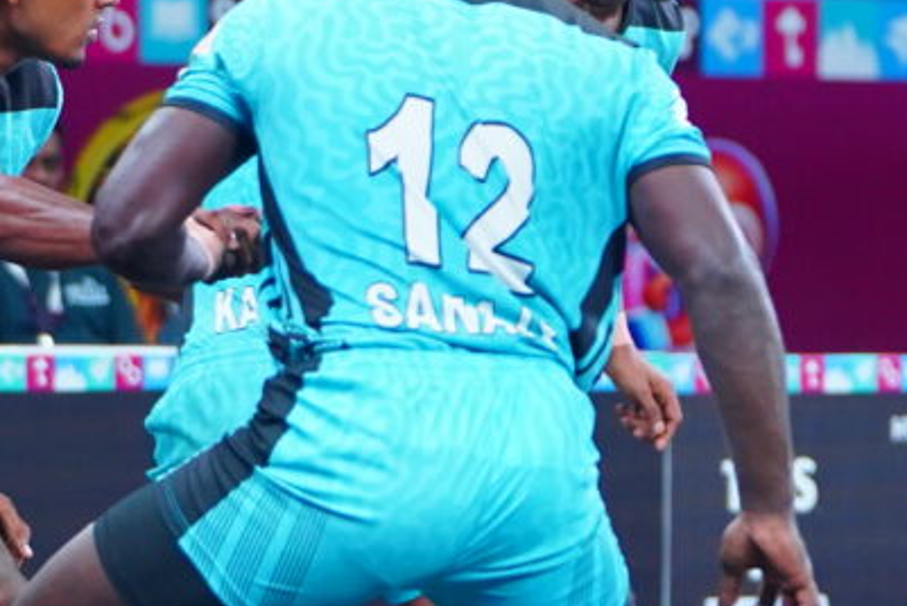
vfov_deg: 3.7
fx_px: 9328
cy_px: 521
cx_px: 1122
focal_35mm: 370
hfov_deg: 5.5
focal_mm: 97
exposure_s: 1/800
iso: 3200
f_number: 2.8
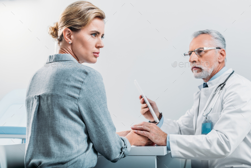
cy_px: 84
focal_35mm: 50
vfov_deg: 27.0
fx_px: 349
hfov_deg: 39.6
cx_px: 126
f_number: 3.5
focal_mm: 50
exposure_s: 1/320
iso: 160
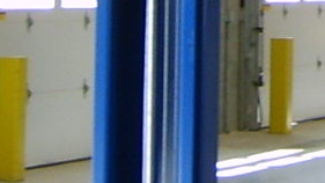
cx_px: 563
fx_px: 2395
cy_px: -386
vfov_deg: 4.2
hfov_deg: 7.6
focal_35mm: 278
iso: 50
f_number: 2.8
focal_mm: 5.8
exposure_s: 1/45
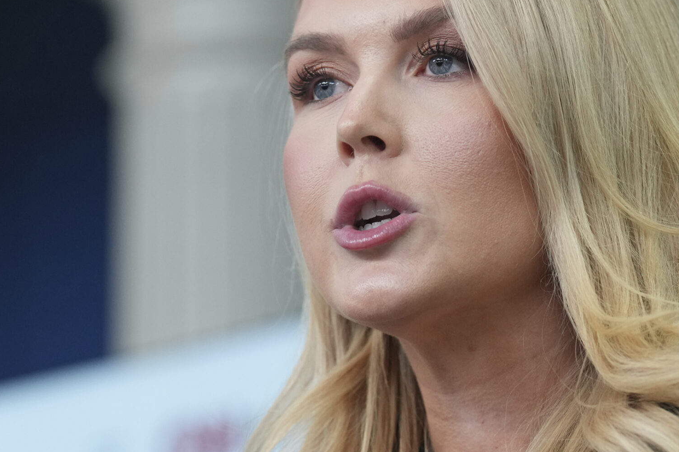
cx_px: 460
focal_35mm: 361
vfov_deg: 3.8
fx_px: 6807
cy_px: 212
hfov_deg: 5.7
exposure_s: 1/500
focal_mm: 176
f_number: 3.5
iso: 2000
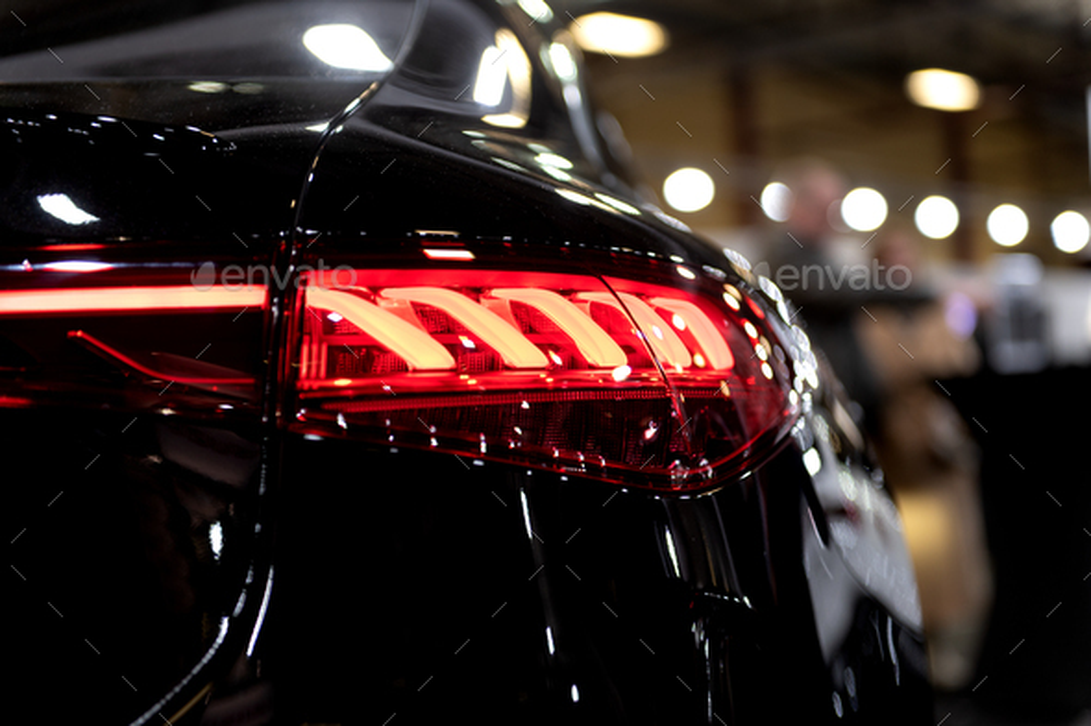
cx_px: 546
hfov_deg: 28.9
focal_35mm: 70
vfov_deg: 19.4
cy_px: 363
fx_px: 2121
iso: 320
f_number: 2.8
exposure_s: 1/125
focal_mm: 70
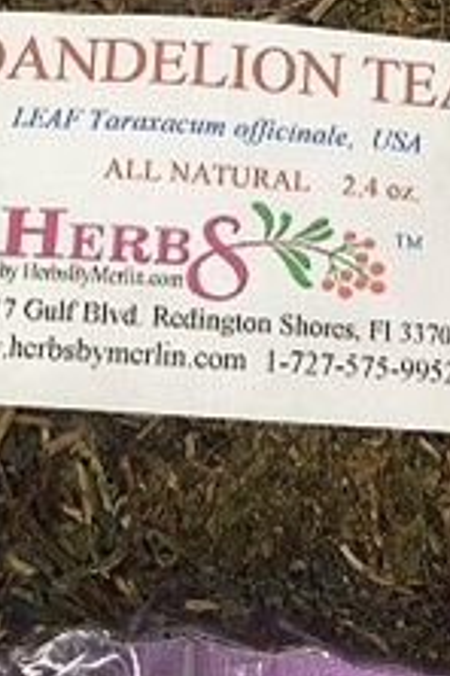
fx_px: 900
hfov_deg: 28.1
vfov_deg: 40.8
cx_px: 201
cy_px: 245
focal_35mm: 48
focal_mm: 4.15
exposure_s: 1/30
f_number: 2.2
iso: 80
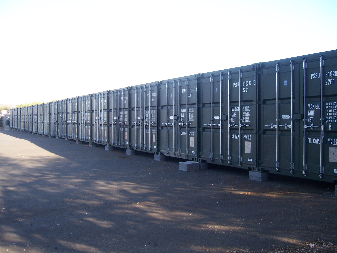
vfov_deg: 39.7
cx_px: 168
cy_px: 126
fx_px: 350
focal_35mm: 36
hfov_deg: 51.4
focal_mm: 6
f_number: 3
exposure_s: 1/180
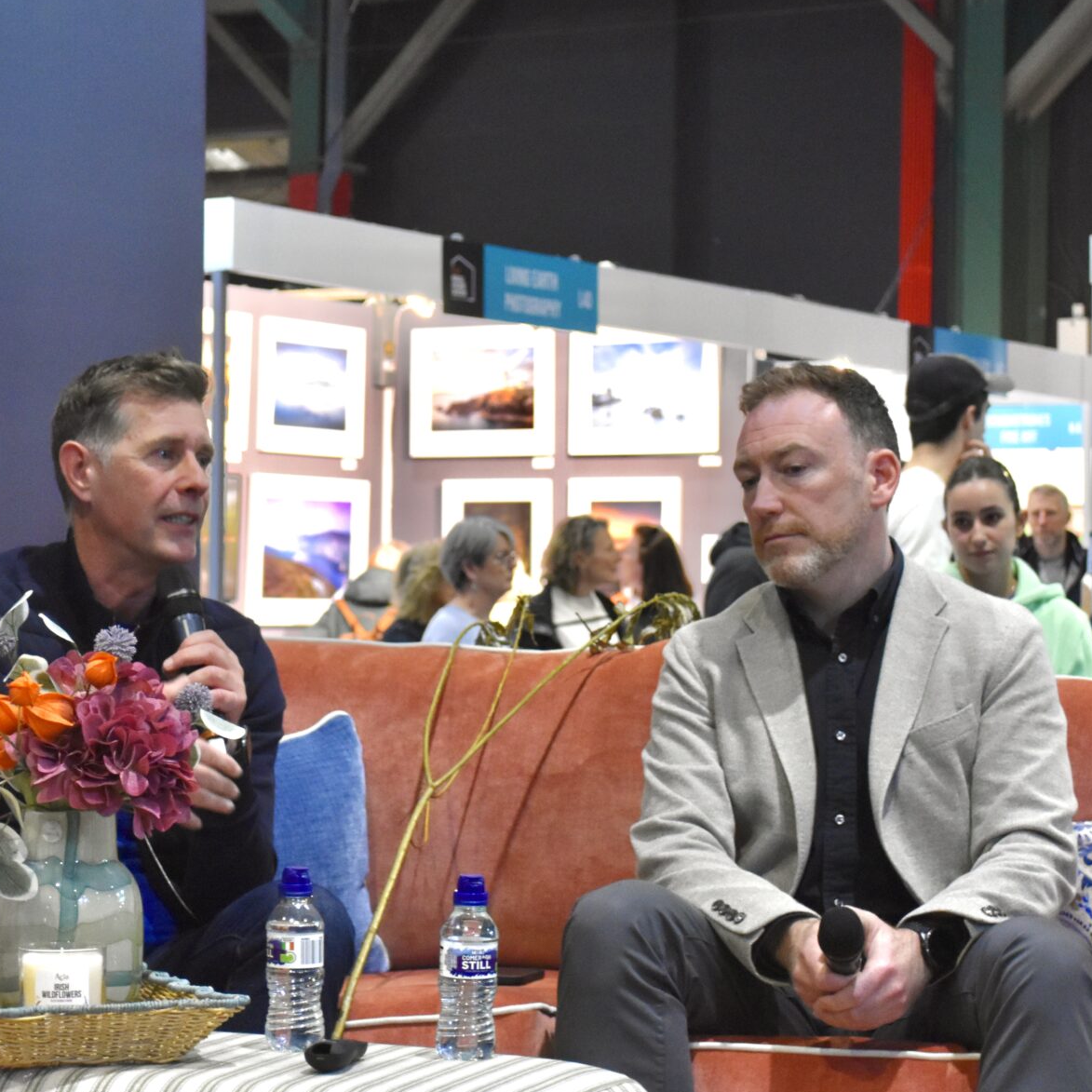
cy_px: 565
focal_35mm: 89
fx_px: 3176
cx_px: 447
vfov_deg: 19.5
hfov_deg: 19.5
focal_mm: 40
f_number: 5.3
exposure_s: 1/60
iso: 2200
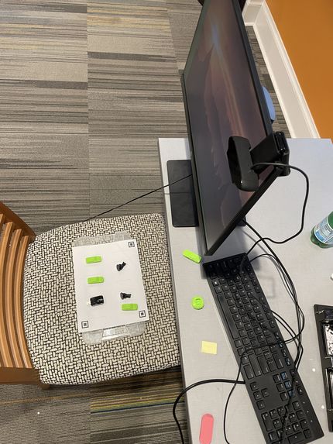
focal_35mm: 26
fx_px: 333
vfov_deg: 67.3
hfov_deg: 53.1
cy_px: 222
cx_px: 166
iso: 100
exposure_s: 1/50
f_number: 1.6
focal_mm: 4.2
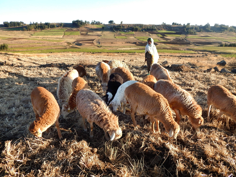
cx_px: 121
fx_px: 157
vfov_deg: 58.9
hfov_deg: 73.9
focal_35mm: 23
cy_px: 91
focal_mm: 4
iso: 125
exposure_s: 1/250
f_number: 3
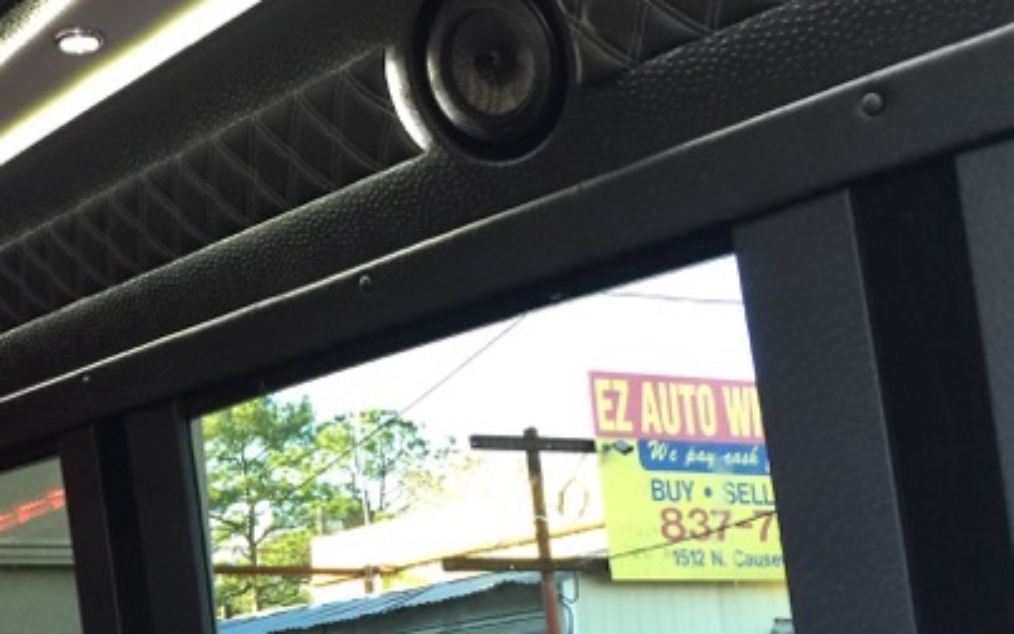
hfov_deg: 31.1
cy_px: 611
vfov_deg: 20.7
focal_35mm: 61
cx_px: 13
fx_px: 1686
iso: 64
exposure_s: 1/15
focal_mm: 4.15
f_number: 2.2
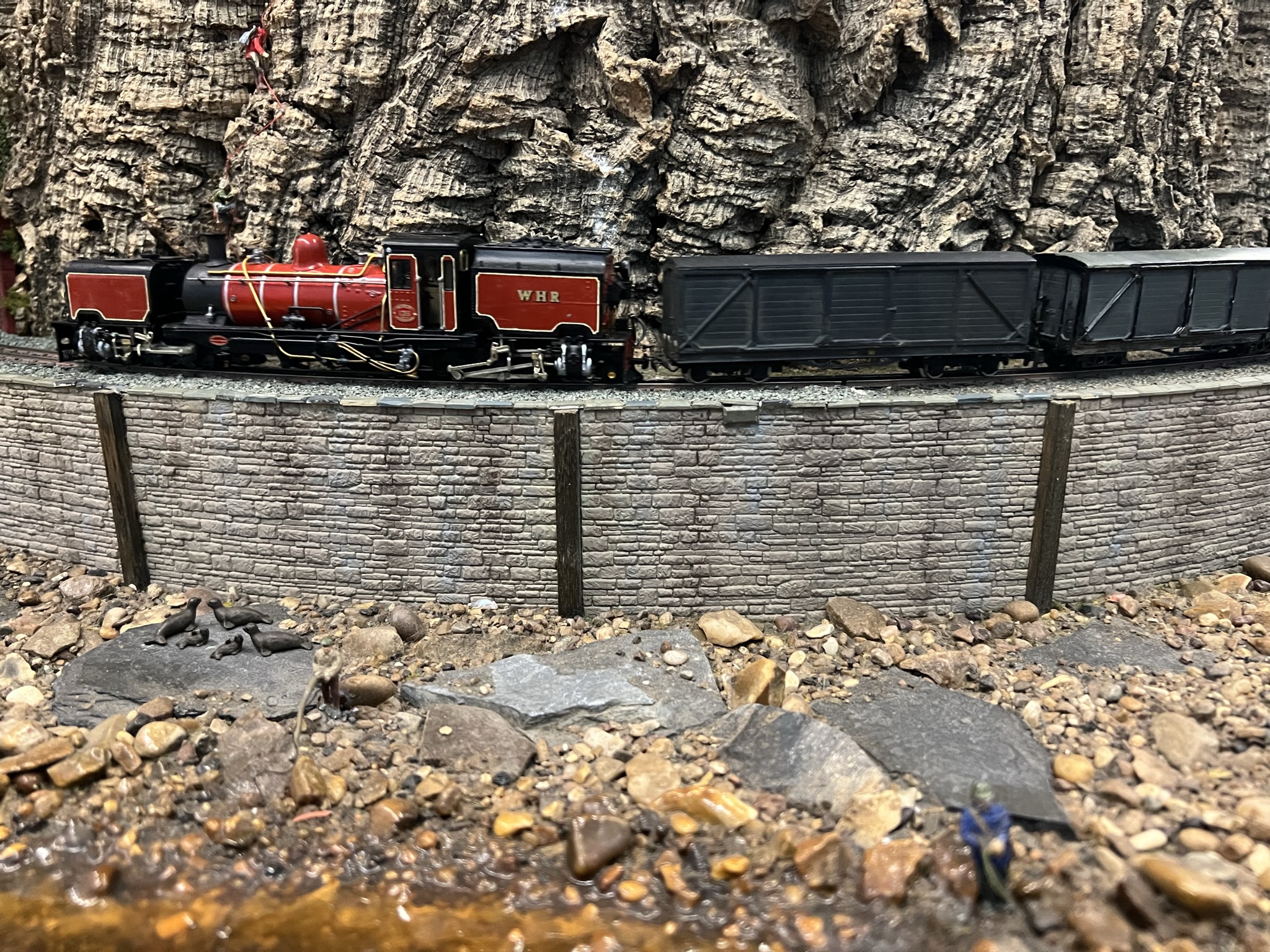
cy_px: 476
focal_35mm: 26
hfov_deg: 67.3
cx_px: 635
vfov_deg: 53.1
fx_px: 954
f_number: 1.5
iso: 500
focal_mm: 5.7
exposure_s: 1/50
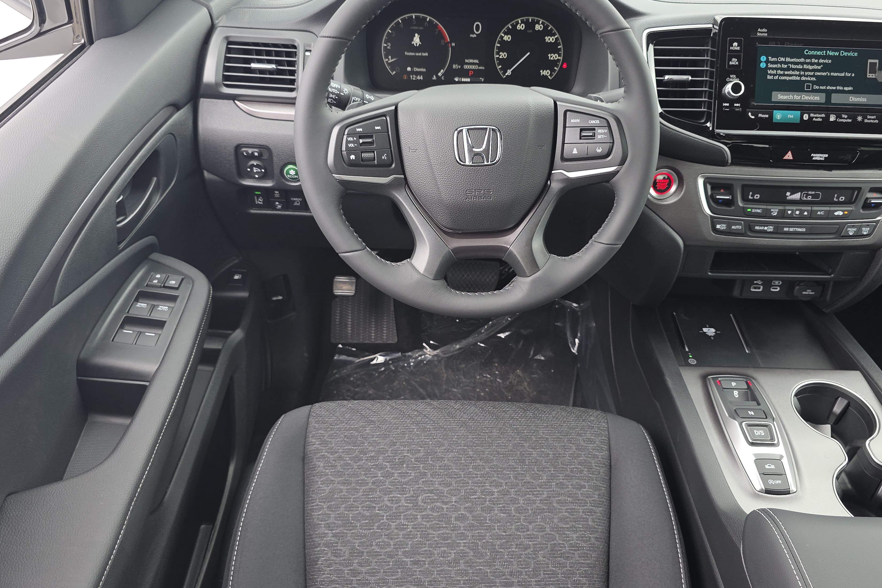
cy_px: 283
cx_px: 466
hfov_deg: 63.6
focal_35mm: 29
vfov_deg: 45.0
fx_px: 710
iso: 50
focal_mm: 6.3
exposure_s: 1/180
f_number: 1.7
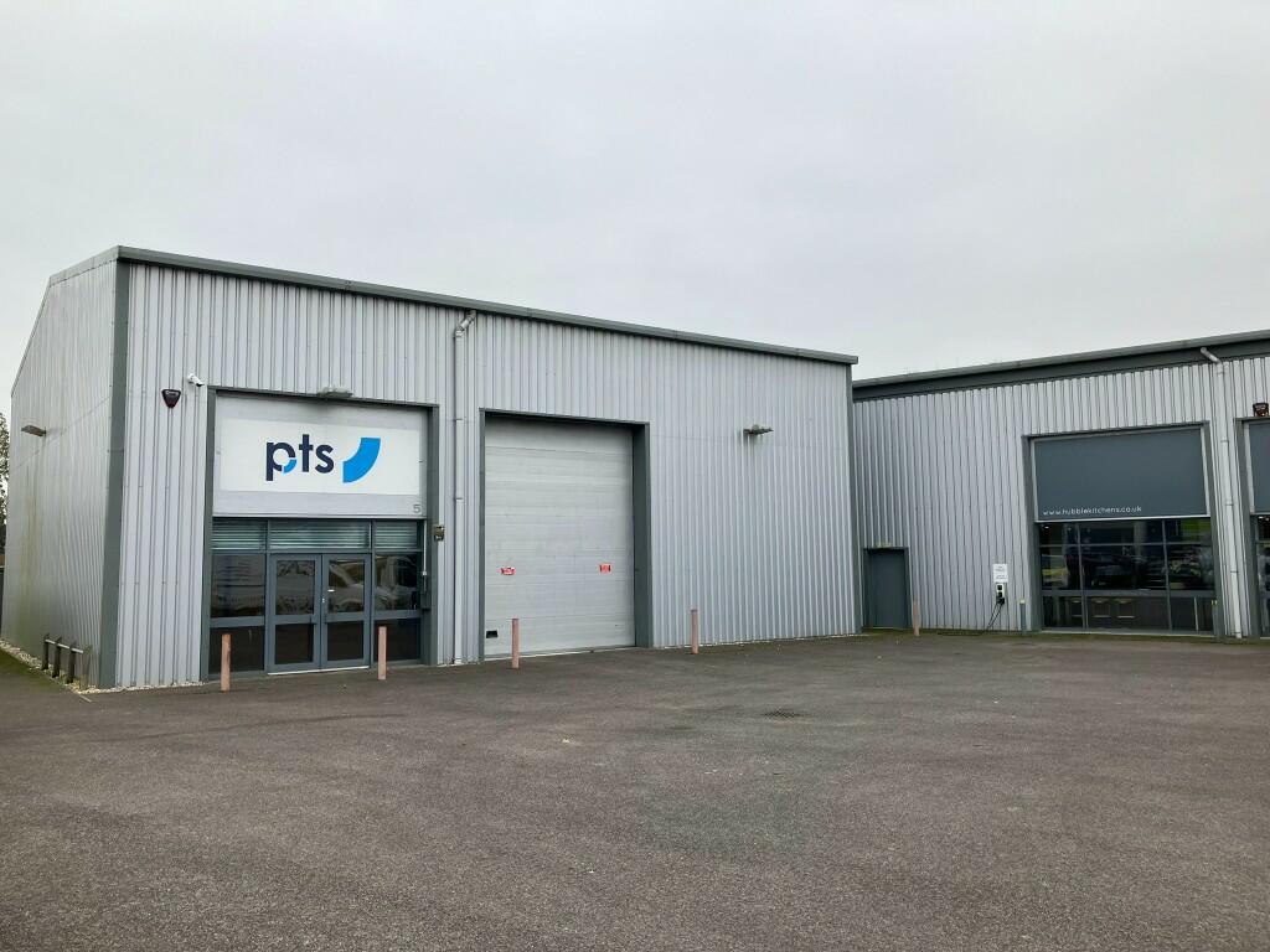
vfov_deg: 49.7
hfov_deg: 63.4
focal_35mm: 28
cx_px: 635
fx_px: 1027
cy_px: 476
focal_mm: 3.99
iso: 25
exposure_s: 1/224
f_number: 1.8
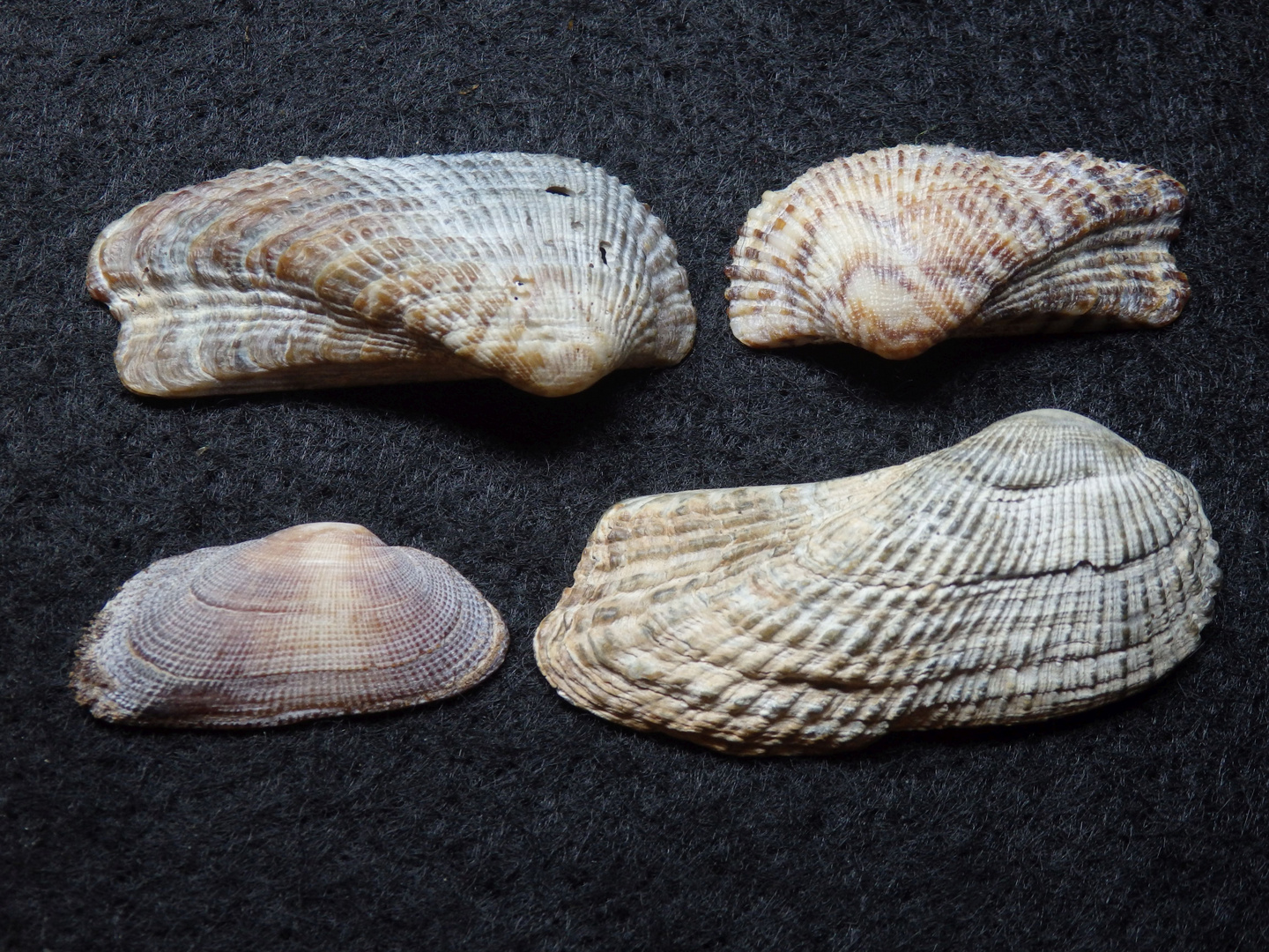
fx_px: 2420
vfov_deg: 22.3
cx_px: 634
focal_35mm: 66
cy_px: 476
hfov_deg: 29.4
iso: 250
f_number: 4.4
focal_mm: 11.9
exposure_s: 1/100
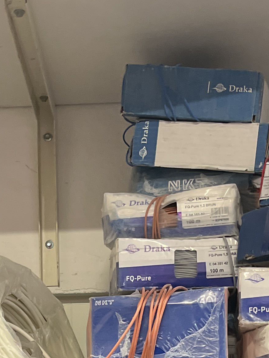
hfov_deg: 16.4
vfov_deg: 20.5
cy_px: 419
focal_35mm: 90
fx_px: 932
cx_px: 93
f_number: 1.6
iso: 320
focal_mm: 5.1
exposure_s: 1/50
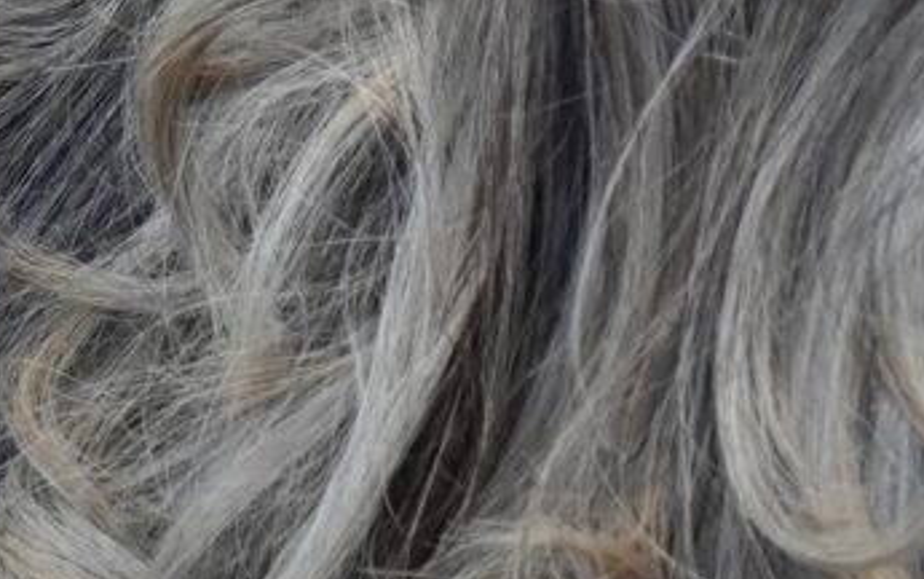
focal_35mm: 2236
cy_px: -945
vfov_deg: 0.6
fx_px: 56334
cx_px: -78
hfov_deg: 0.9
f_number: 6.3
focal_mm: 247
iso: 640
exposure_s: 1/400
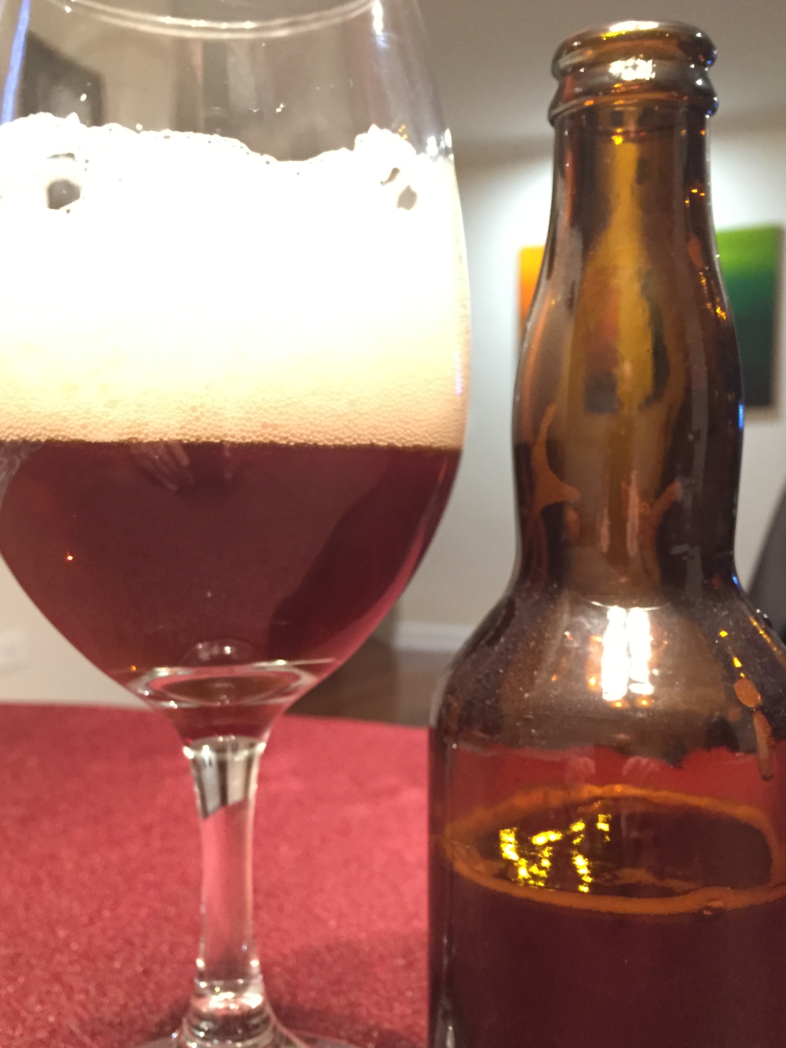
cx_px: 369
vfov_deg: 48.8
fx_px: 1151
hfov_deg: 37.7
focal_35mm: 38
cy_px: 593
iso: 500
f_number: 2.2
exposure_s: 1/15
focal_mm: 4.15
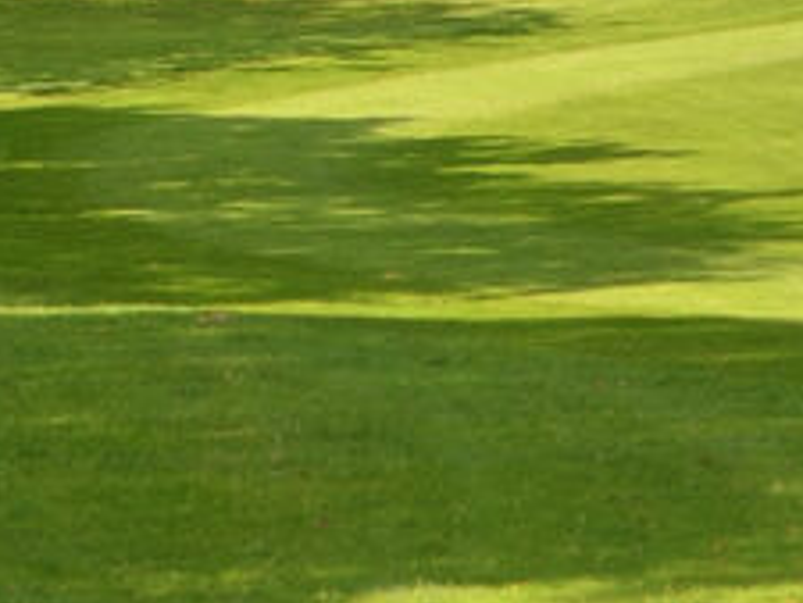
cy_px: -314
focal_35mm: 336
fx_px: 7803
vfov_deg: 4.4
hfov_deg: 5.7
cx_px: 1977
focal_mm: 35
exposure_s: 1/400
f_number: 4
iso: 100
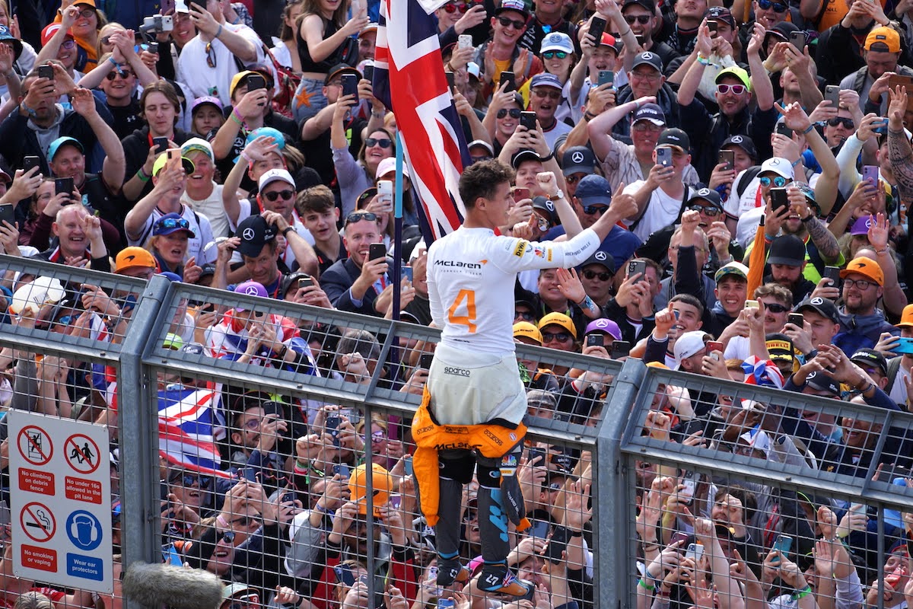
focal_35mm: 300
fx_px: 7608
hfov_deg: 6.9
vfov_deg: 4.6
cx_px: 456
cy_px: 304
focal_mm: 300
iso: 160
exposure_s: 1/320
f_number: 5.6
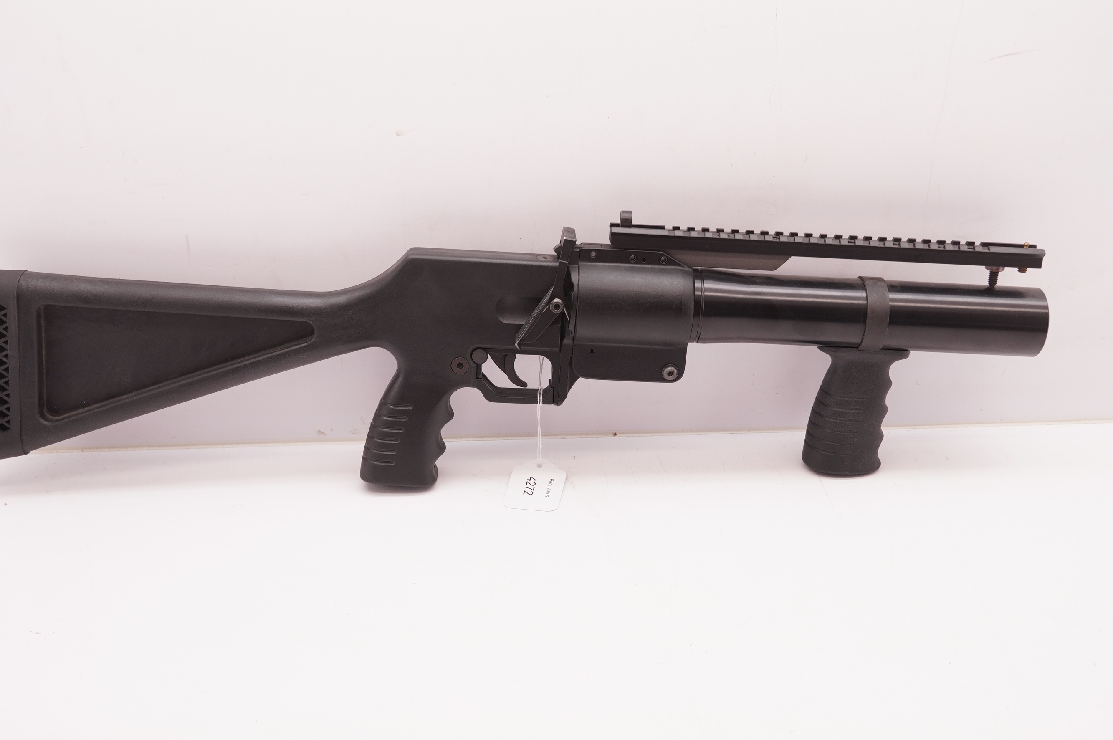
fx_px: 1359
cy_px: 357
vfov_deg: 30.5
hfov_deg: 44.5
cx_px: 522
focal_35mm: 44
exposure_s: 1/125
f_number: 5.6
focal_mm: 26
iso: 400
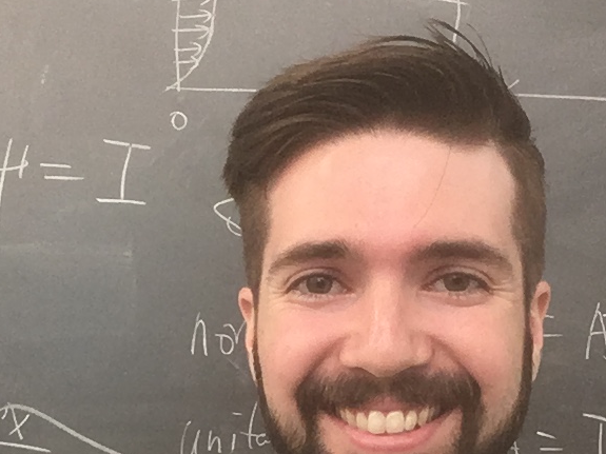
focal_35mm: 69
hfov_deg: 28.2
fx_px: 1208
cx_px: 276
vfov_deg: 20.6
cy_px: 460
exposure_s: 1/30
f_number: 2.4
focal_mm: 2.15
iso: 100
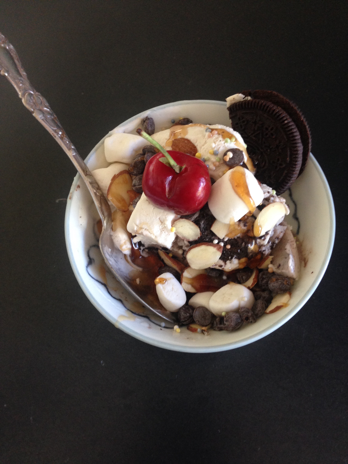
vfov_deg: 55.4
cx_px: 174
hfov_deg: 42.9
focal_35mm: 33
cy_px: 232
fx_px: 442
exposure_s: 1/20
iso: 125
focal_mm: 4.12
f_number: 2.4
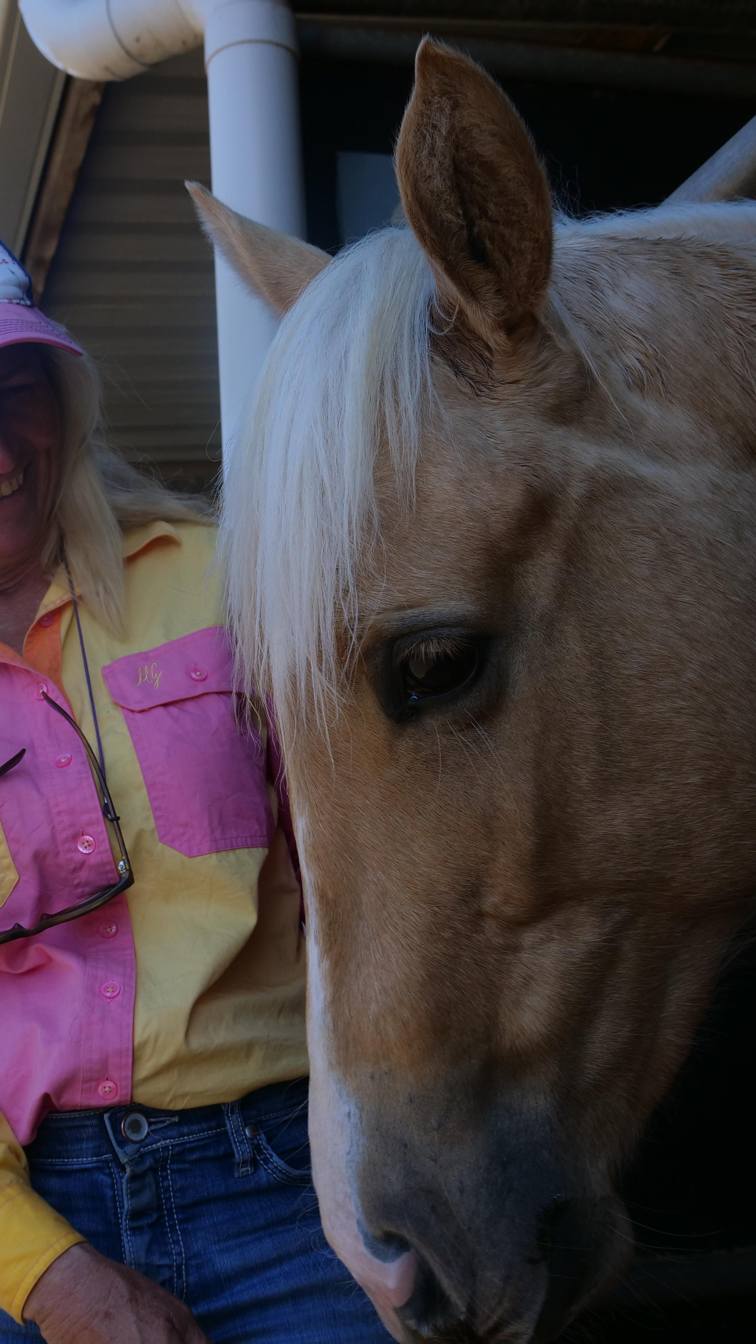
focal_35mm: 47
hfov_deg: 25.3
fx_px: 1675
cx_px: 249
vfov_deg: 43.7
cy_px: 678
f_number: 5
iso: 200
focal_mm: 16
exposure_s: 1/400
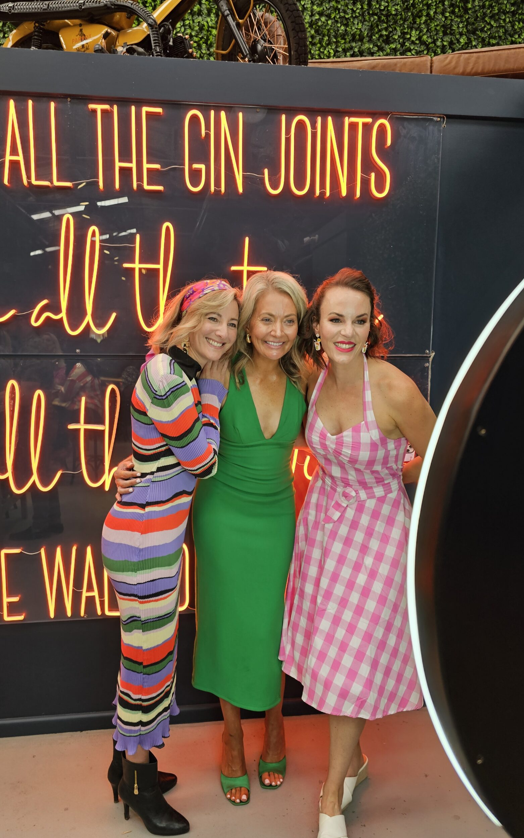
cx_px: 247
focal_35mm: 25
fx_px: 571
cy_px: 421
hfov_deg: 49.2
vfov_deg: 72.6
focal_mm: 6.3
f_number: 1.7
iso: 64
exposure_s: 1/100
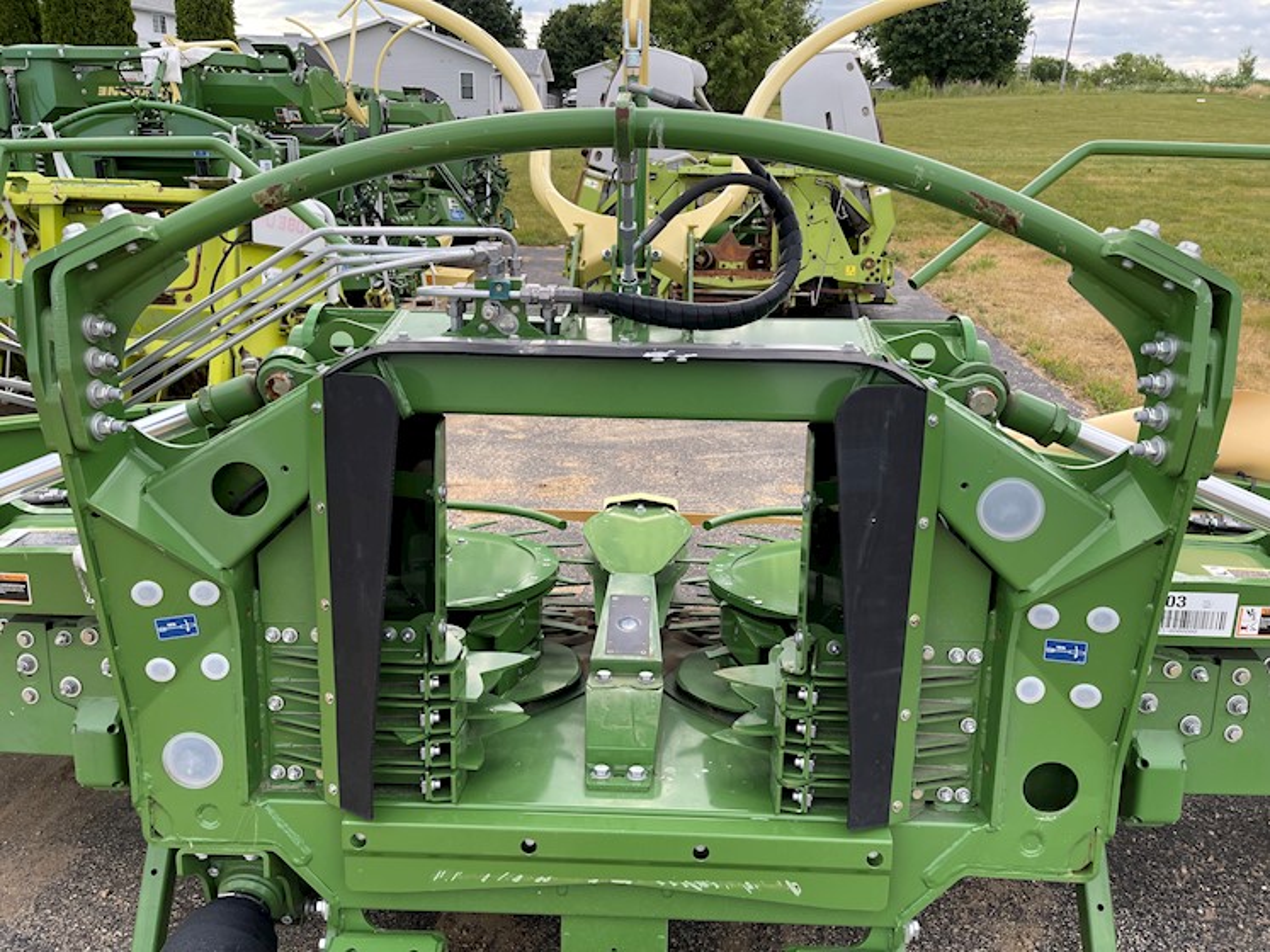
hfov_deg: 67.3
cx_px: 635
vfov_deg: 53.1
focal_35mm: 26
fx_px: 954
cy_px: 476
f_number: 1.6
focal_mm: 5.1
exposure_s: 1/578
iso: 32
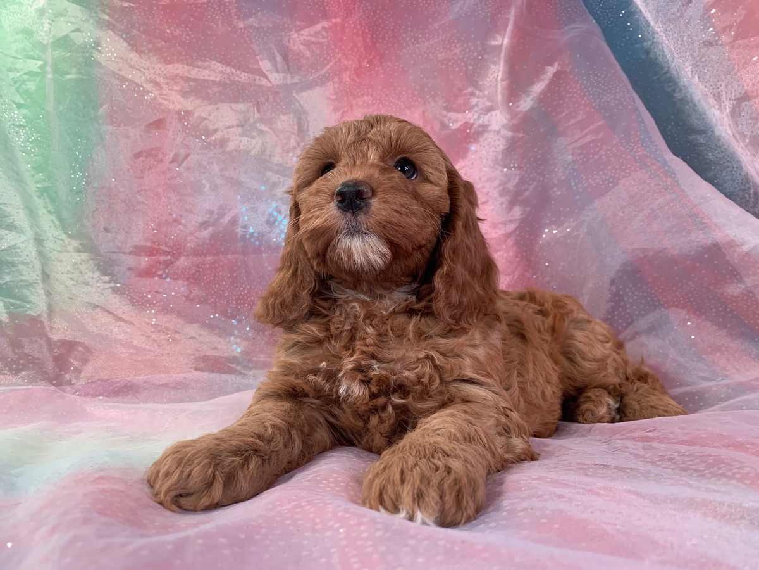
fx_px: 570
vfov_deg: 53.1
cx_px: 380
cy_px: 285
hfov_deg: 67.3
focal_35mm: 26
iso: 100
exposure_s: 1/120
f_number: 1.8
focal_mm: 4.25
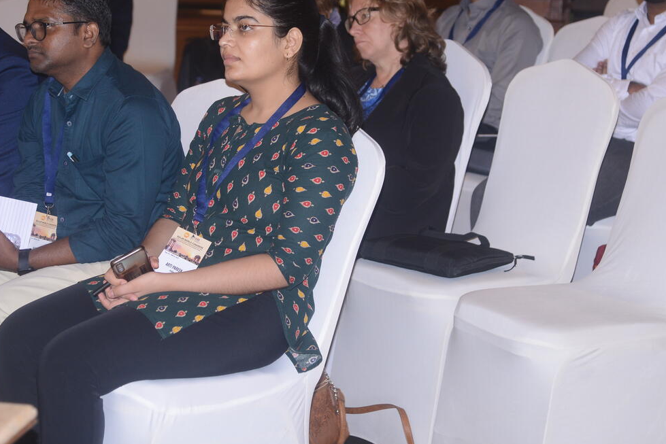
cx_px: 296
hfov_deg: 21.4
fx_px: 1758
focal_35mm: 95
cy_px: 119
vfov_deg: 14.4
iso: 640
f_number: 4
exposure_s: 1/125
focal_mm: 62
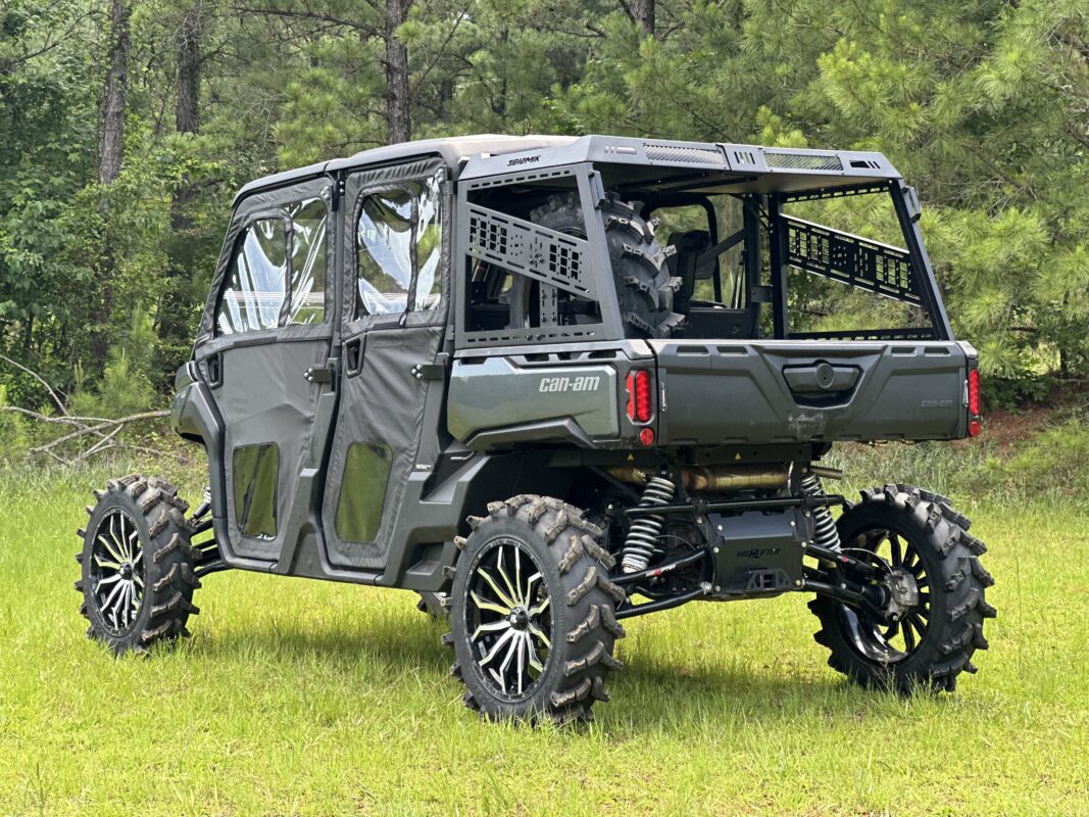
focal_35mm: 77
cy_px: 408
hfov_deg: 25.3
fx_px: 2422
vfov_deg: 19.1
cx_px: 544
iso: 64
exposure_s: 1/121
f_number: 2.8
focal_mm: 9
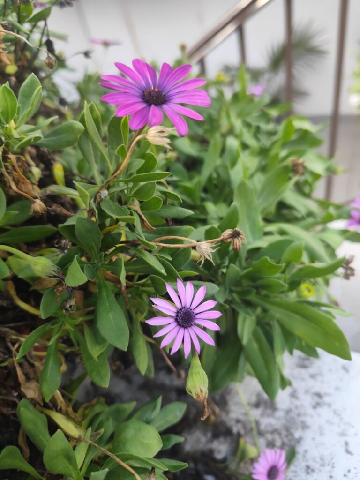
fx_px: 319
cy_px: 240
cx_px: 180
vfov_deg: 73.9
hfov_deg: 58.9
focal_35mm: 23
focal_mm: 6.19
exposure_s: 1/100
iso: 64
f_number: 1.65
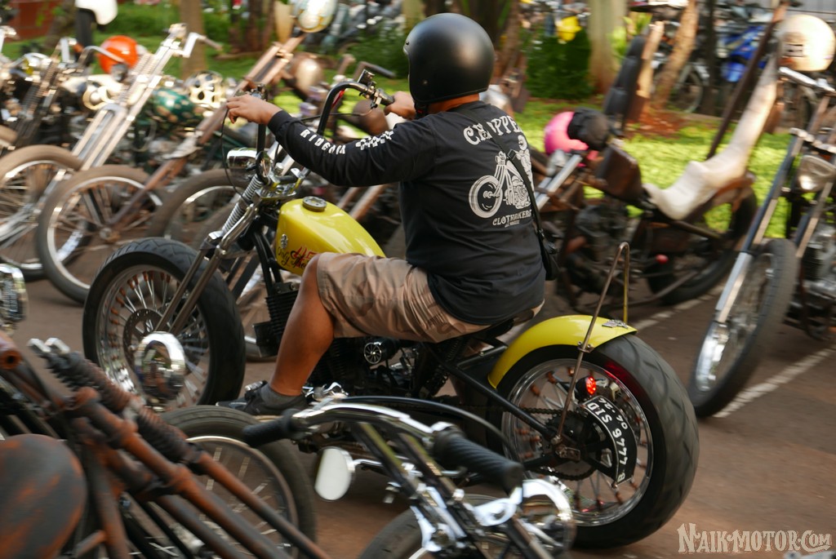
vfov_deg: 19.0
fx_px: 1674
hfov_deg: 28.0
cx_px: 418
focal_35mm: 72
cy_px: 280
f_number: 3.2
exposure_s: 1/125
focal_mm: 32.6
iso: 200
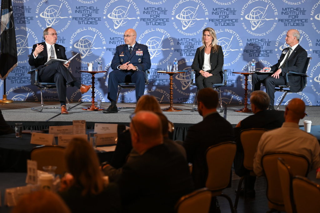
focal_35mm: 95
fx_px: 844
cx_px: 160
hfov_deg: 21.5
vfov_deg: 14.4
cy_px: 106
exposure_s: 1/160
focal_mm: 95
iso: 800
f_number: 3.5
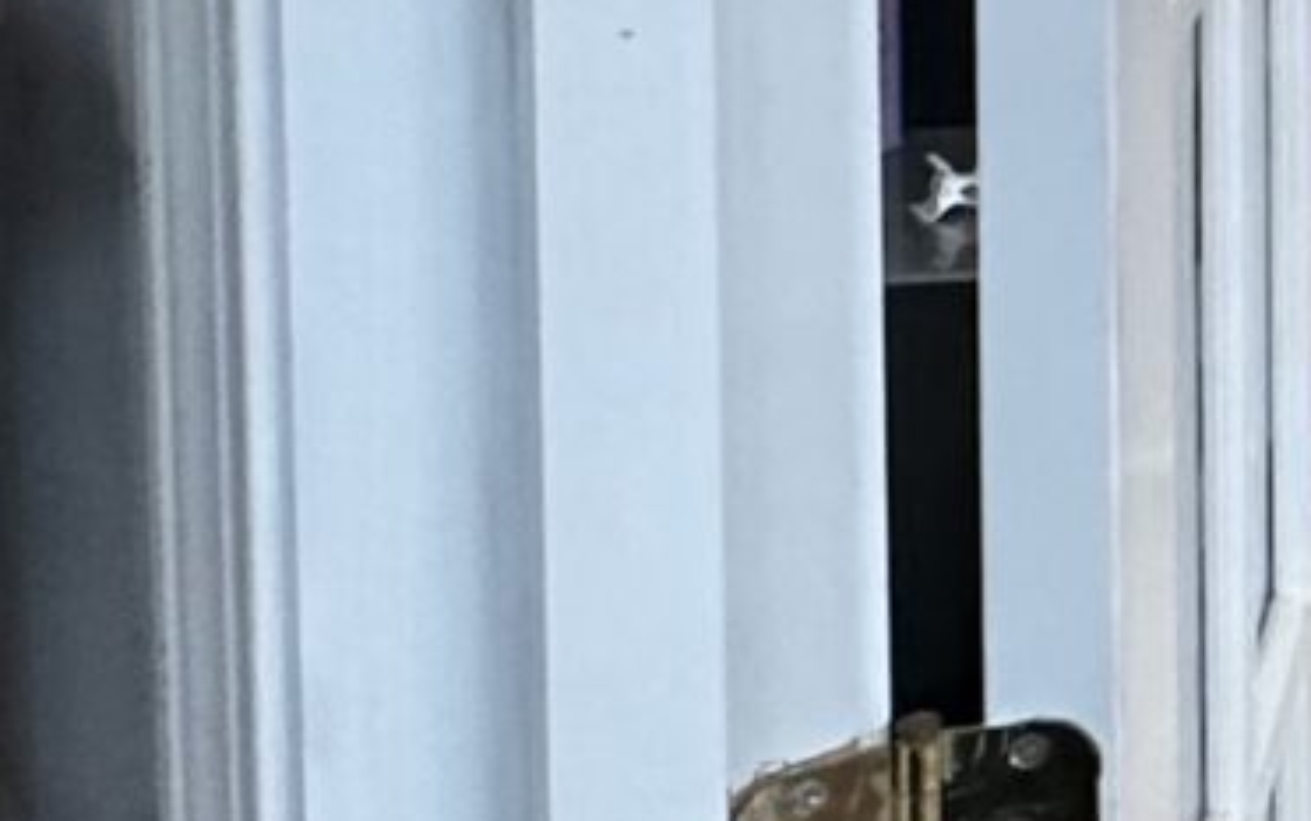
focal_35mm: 102
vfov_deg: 11.9
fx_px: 3647
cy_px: -652
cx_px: 3320
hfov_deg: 13.5
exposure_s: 1/120
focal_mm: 2.22
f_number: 2.2
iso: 320
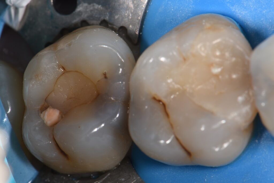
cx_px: 137
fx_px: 1194
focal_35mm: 157
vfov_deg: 8.7
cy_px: 92
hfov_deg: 13.1
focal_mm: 105
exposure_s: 1/160
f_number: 32
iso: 200
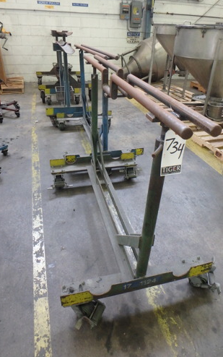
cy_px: 170
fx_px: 233
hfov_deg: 51.1
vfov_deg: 74.7
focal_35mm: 24
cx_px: 113
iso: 400
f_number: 3.5
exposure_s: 1/30
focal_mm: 3.7
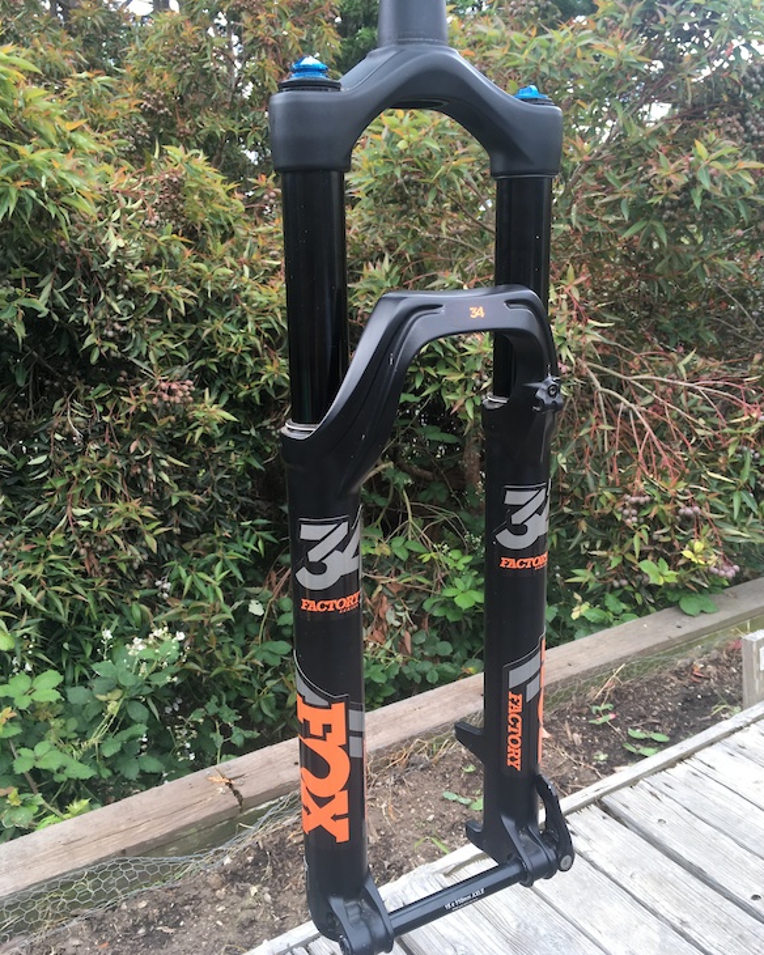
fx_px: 876
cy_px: 451
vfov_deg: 57.1
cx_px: 383
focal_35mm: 31
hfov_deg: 47.1
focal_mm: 4.15
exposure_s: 1/120
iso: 25
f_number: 2.2
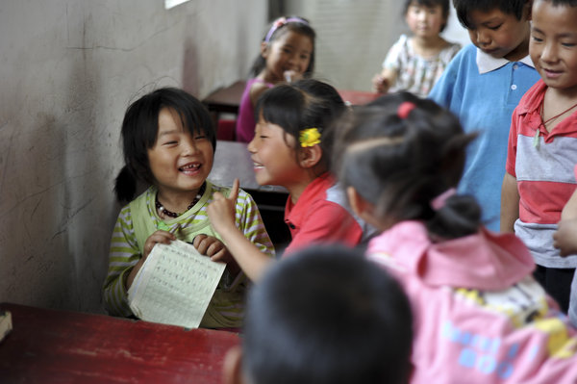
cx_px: 288
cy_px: 192
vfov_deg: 26.9
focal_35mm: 50
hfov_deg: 39.6
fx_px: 801
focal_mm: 50
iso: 200
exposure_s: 1/60
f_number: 2.5
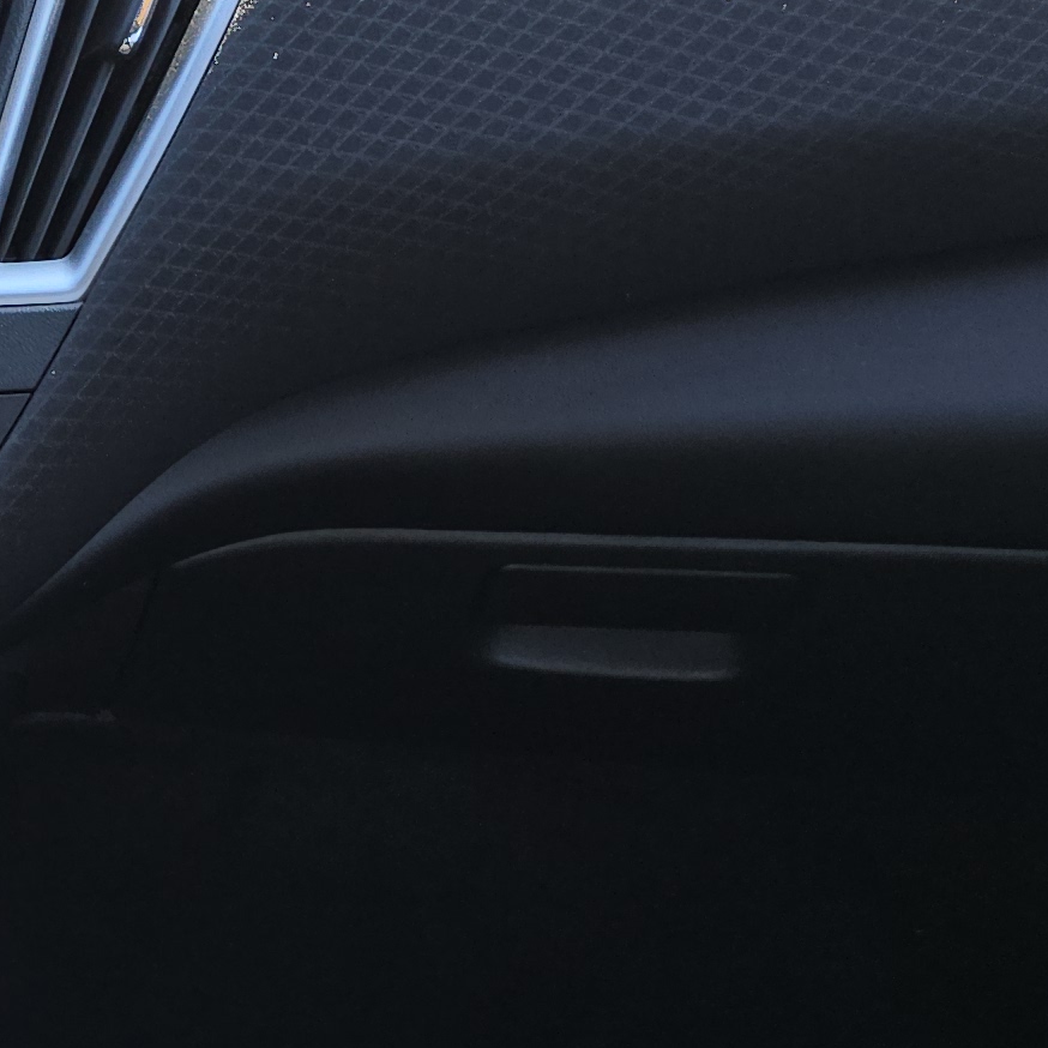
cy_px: 1048
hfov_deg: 16.4
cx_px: -700
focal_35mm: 93
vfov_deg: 18.2
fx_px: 3185
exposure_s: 1/180
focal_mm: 6.3
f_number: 1.7
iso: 16
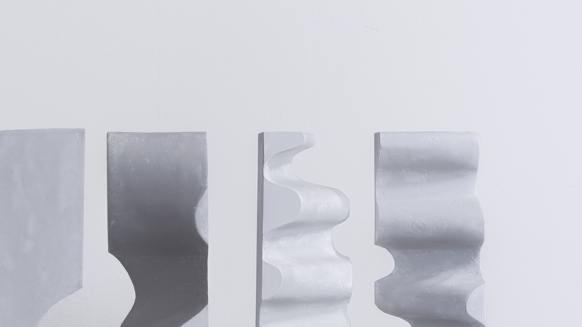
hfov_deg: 14.8
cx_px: 100
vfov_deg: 8.4
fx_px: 2222
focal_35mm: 144
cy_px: 229
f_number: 11
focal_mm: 50
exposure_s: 1/3
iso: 100
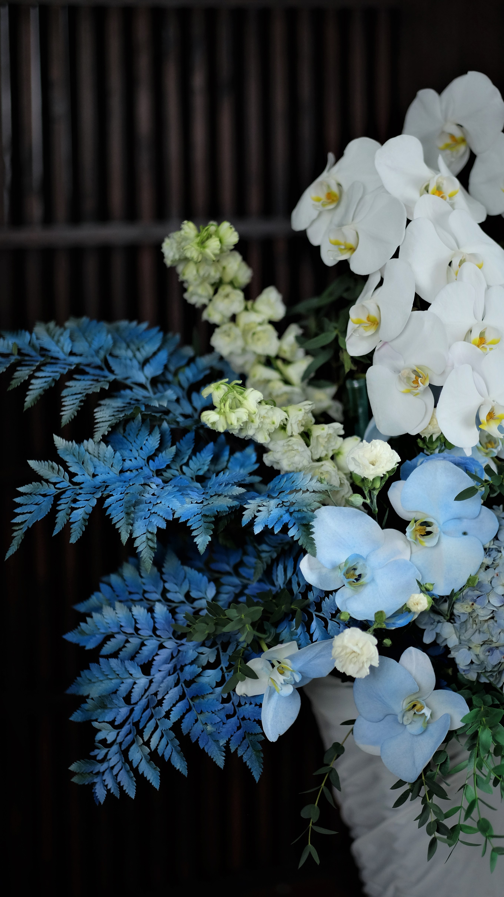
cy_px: 450
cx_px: 293
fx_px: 2114
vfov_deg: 23.9
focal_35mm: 89
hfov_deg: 13.6
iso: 400
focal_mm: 56
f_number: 1.2
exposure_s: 1/280
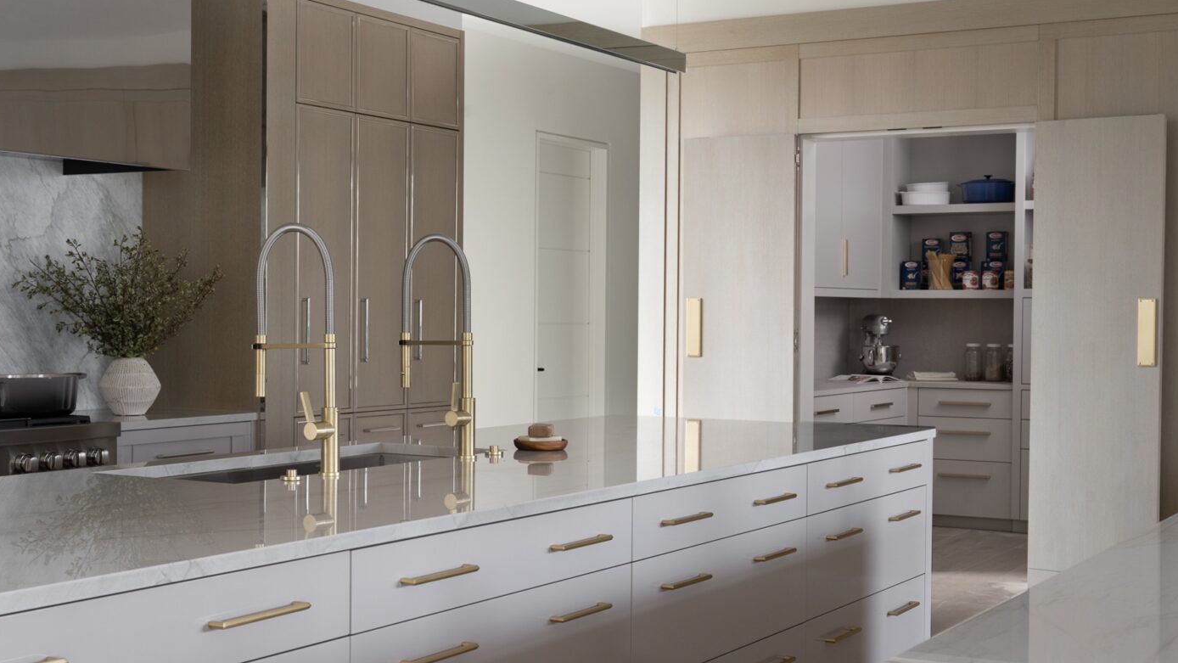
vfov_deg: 23.5
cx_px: 603
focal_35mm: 51
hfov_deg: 40.6
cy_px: 337
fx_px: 1593
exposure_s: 1/10
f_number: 9
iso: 320
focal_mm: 44
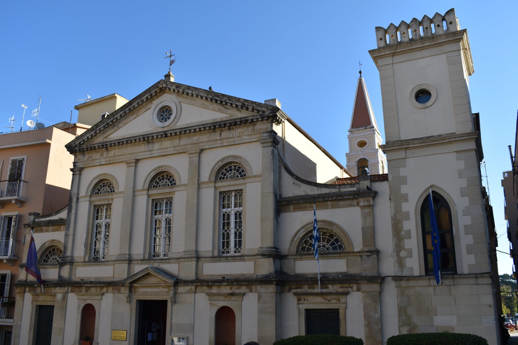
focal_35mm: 32
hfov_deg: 59.5
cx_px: 259
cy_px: 172
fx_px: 453
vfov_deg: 41.7
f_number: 8
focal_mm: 21
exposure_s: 1/250
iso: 125
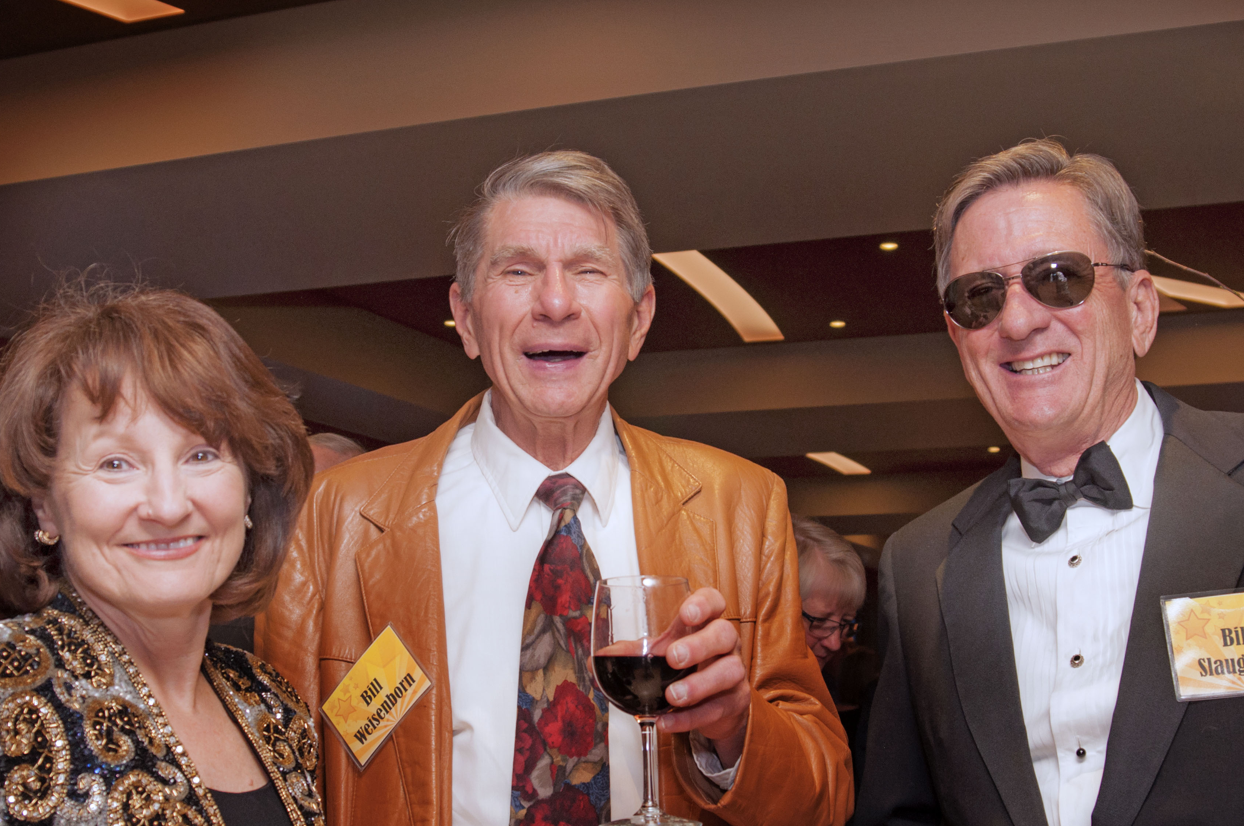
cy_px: 459
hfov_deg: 37.6
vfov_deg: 25.4
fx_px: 1829
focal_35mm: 53
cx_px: 628
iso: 500
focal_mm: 28
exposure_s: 1/60
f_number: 5.6
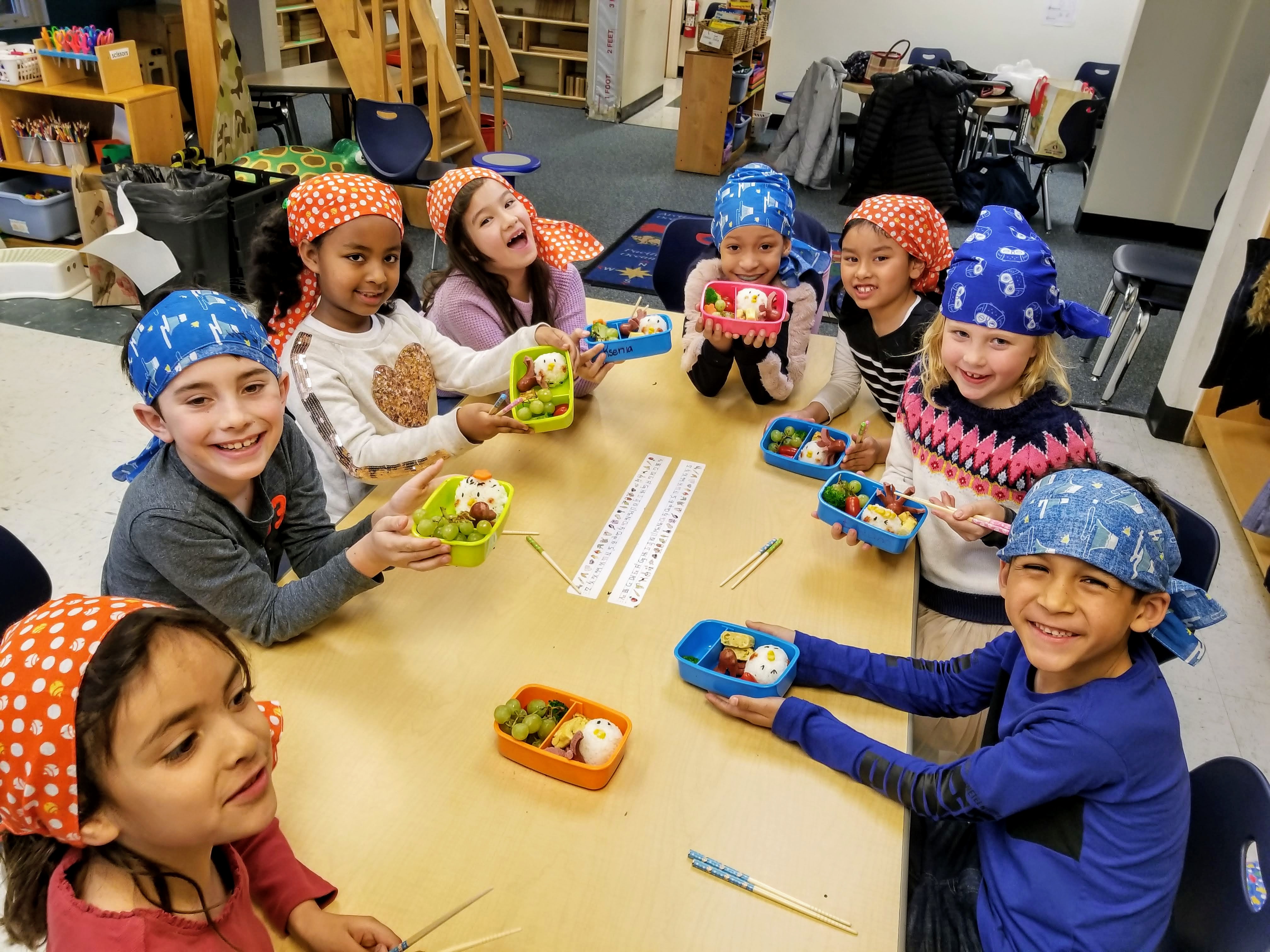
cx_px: 635
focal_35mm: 26
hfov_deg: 67.3
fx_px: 954
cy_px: 476
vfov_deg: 53.1
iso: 125
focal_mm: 4.25
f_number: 1.7
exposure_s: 1/60
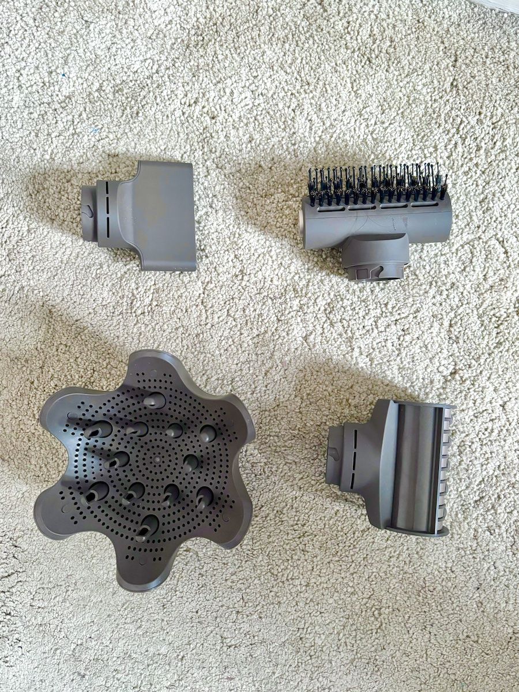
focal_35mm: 26
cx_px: 260
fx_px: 520
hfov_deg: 53.1
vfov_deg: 67.3
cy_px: 346
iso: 400
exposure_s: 1/60
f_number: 1.6
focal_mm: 5.96
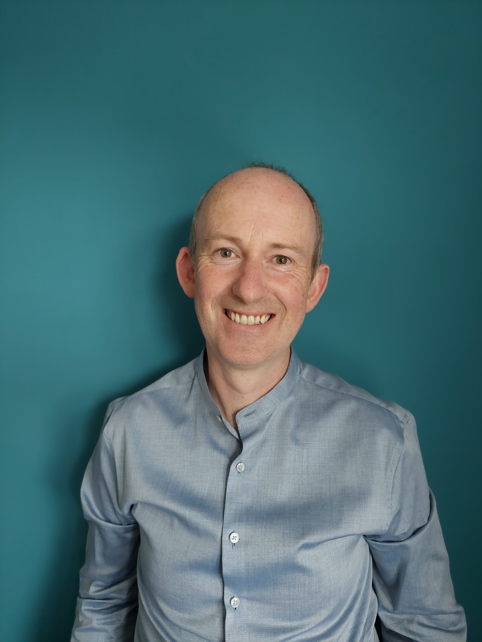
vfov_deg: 71.6
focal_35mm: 24
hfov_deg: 56.8
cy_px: 321
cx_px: 241
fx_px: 446
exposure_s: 1/25
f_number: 1.8
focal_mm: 5.23
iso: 125
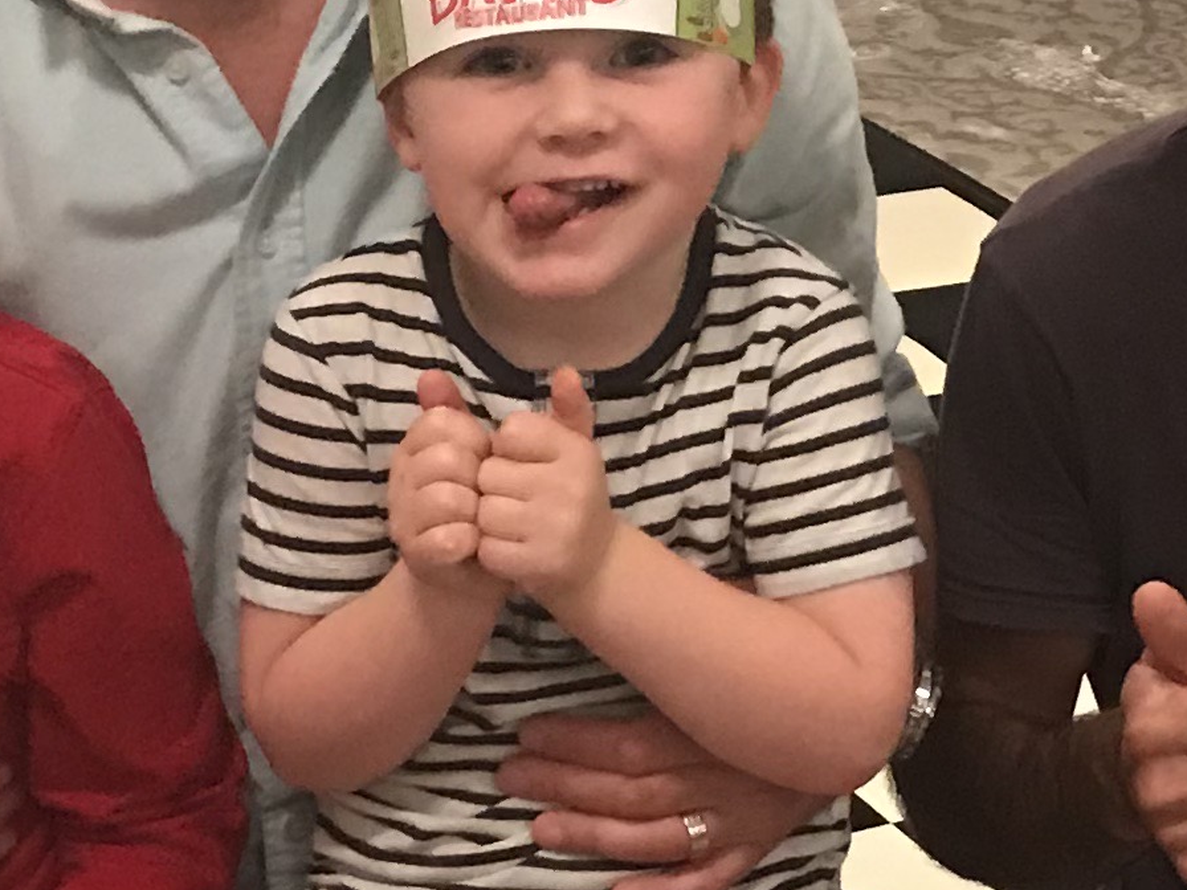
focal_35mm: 126
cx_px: 897
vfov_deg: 11.8
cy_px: 384
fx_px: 4321
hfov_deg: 15.6
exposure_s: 1/8
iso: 100
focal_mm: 3.99
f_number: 1.8
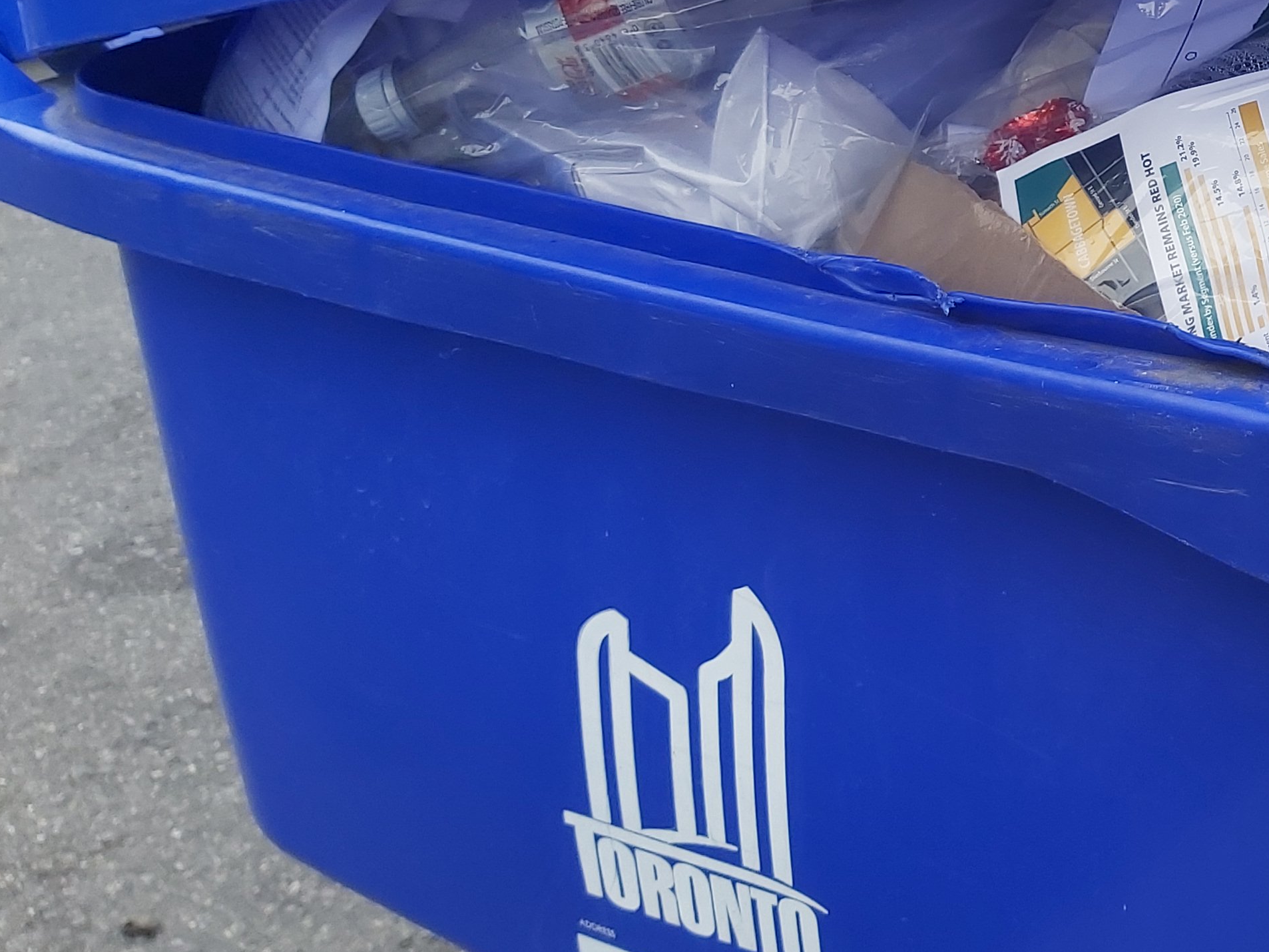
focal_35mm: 55
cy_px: 173
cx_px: 1339
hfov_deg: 31.6
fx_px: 2017
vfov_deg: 26.0
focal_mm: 3.92
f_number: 1.7
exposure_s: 1/696
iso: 64
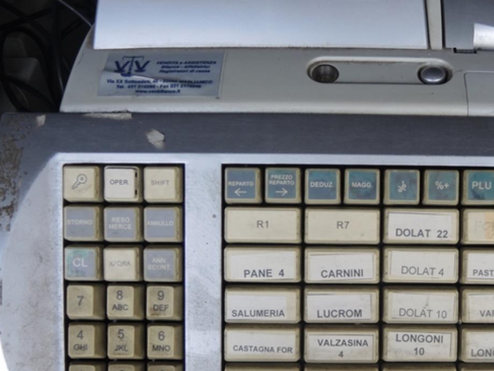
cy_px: 249
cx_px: 369
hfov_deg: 40.1
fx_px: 657
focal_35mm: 46
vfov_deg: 31.3
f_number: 2
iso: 80
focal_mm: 6
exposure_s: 1/100
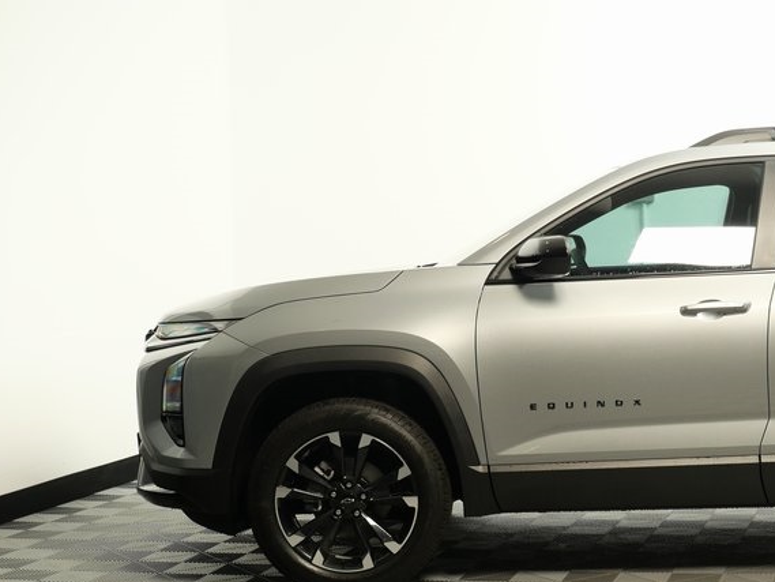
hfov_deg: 26.3
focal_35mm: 72
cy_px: 393
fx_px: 1612
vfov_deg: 20.4
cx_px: 662
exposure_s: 1/200
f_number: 5.6
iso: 400
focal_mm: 20
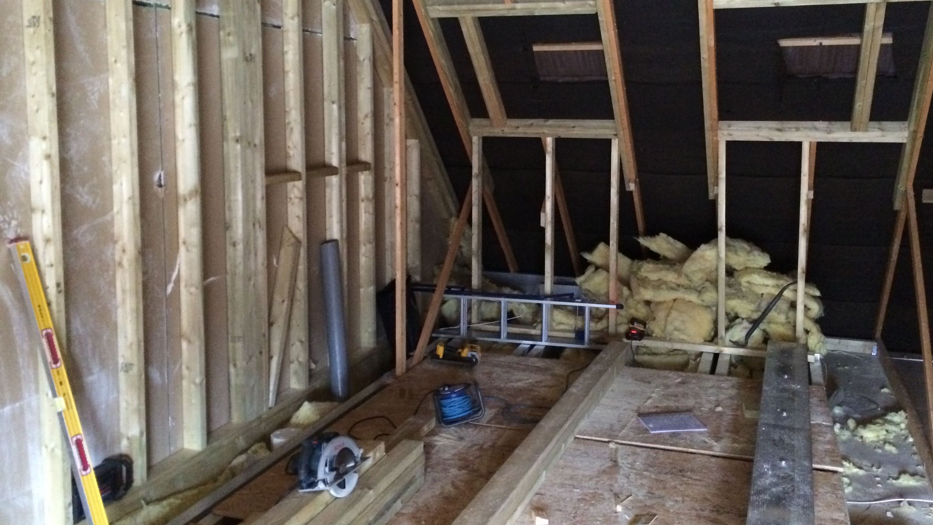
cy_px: 193
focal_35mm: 35
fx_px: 866
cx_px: 499
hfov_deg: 56.6
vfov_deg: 33.5
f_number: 2.2
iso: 500
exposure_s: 1/15
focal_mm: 4.12
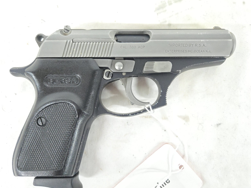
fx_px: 174
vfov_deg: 56.8
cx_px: 123
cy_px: 92
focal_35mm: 24
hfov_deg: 71.6
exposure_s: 1/60
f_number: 1.8
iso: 640
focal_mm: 5.4
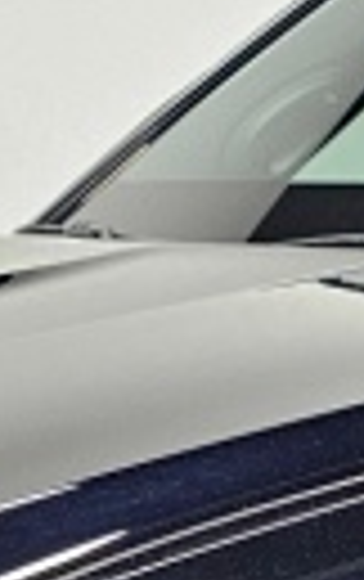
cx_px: 634
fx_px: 3053
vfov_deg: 10.4
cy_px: 953
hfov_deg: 6.7
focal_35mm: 193
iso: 640
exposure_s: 1/60
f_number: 1.7
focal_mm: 6.3
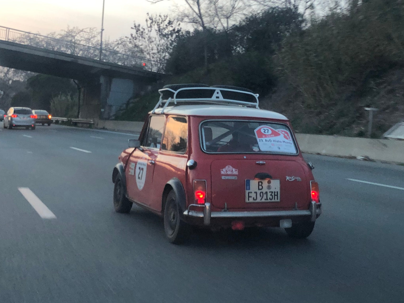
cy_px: 152
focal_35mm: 28
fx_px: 327
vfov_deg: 49.7
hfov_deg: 63.4
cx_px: 202
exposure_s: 1/40
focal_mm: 3.99
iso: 20
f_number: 1.8
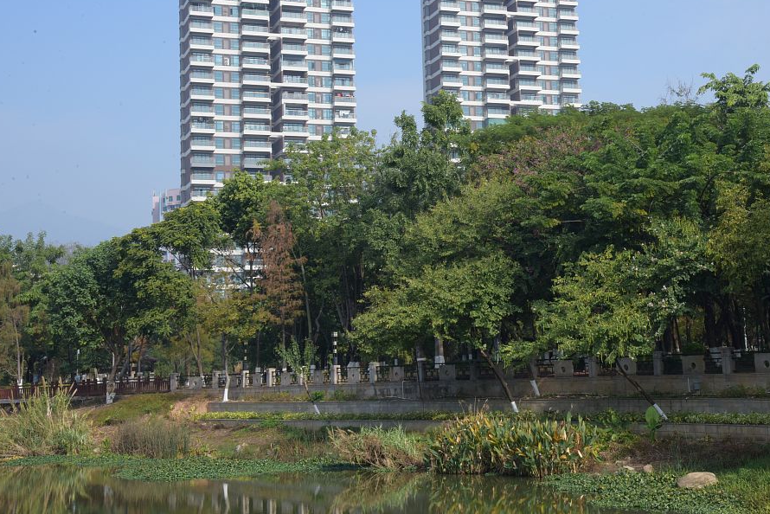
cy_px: 196
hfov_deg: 32.3
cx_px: 467
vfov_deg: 21.9
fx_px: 1326
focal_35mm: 62
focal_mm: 46
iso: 400
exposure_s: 1/80
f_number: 22
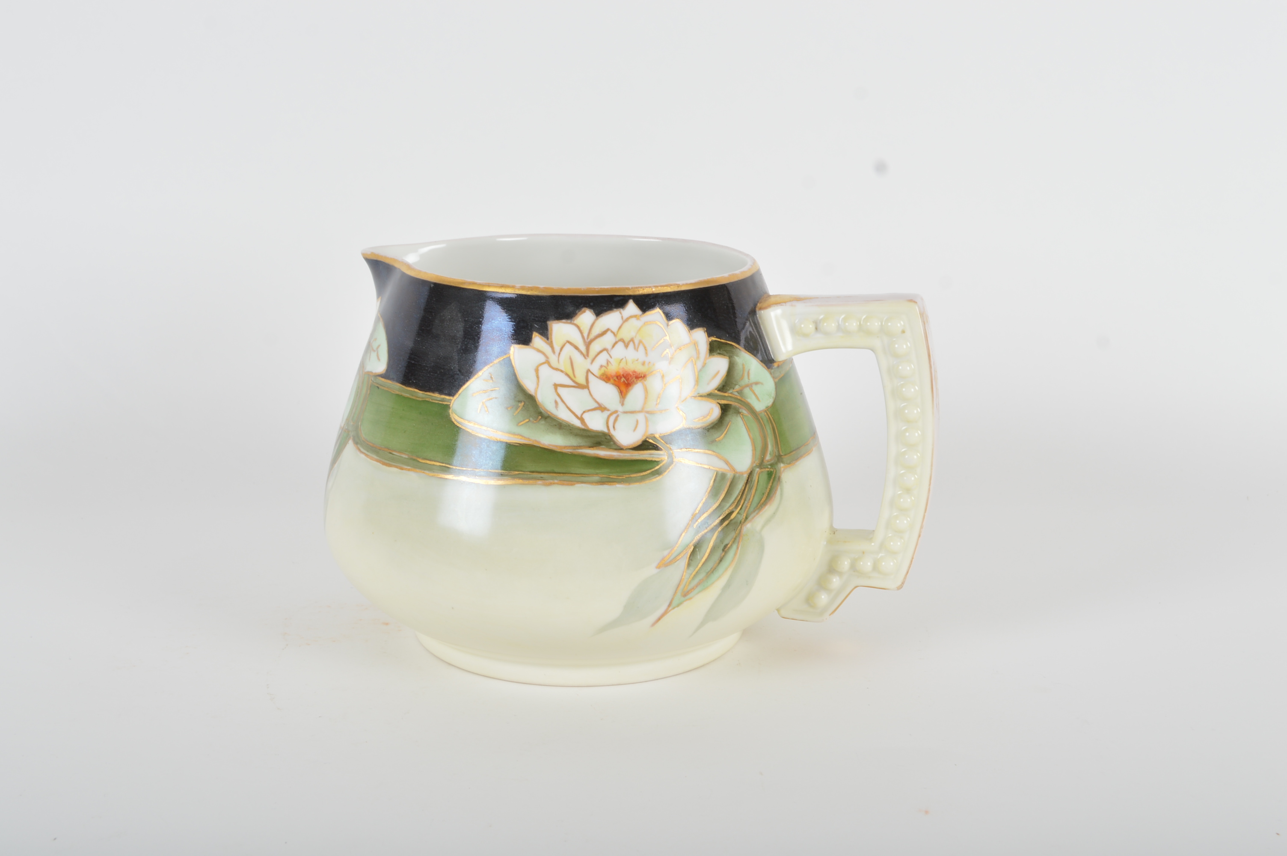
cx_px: 644
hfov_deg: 41.1
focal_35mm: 48
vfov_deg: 28.0
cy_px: 428
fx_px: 1714
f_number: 11
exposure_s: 1/200
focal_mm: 32
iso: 100
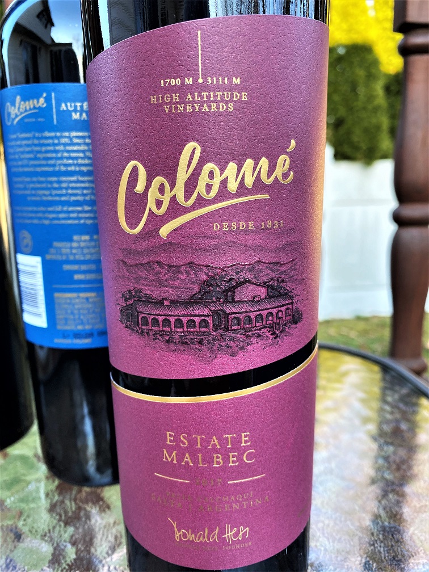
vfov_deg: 67.3
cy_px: 286
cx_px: 214
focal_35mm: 26
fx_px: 430
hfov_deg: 53.1
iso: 125
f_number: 1.8
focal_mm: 4.25
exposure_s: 1/121
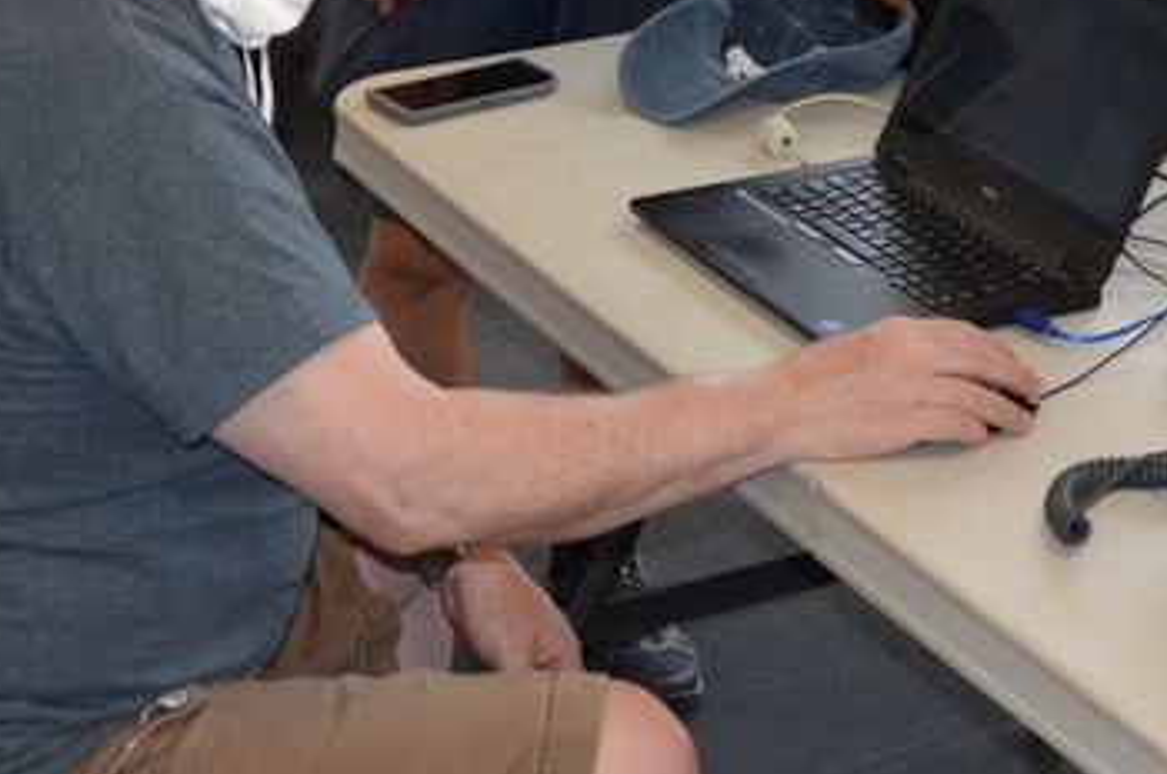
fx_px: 3074
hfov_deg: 21.2
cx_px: 934
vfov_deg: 13.8
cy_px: -240
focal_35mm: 95
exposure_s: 1/125
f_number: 3.5
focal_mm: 18
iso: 280
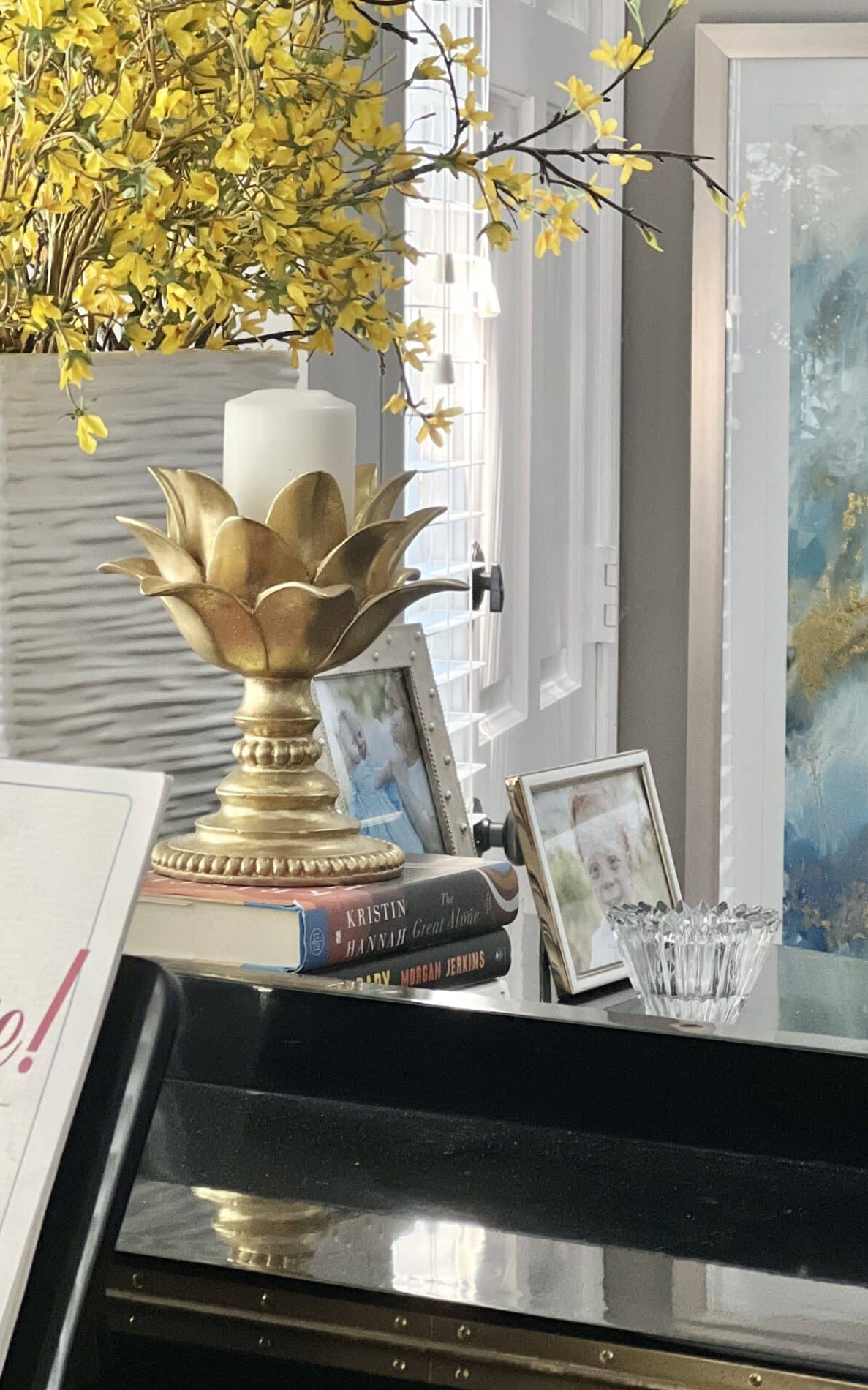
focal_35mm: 110
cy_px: 650
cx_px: 490
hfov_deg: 11.9
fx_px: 4165
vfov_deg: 18.9
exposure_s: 1/71
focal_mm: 9
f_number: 2.8
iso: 250
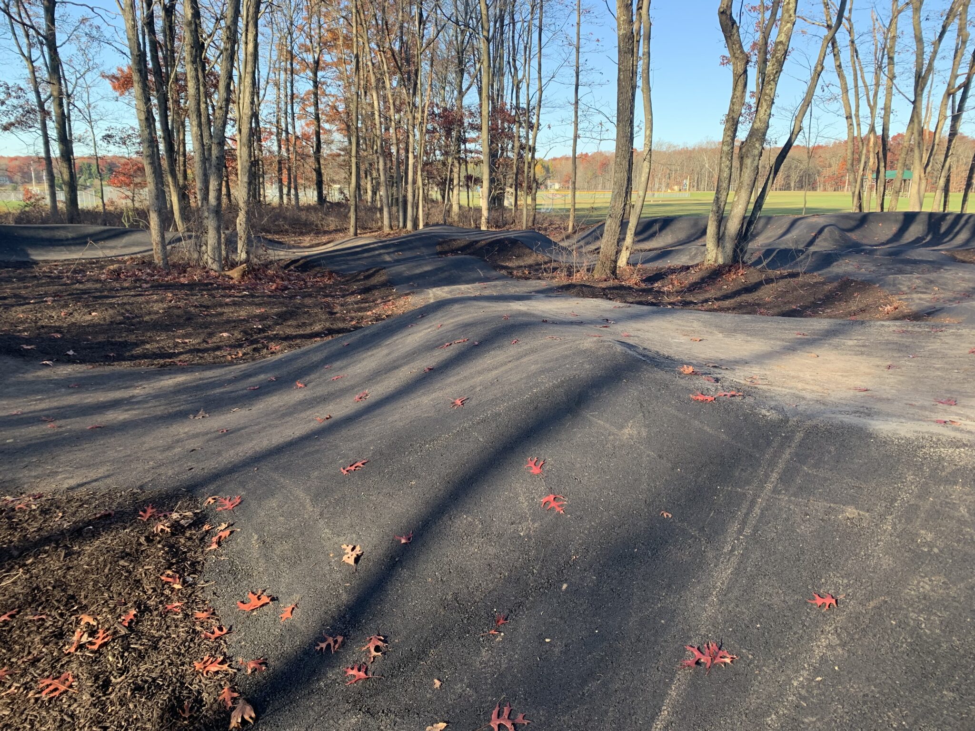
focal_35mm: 26
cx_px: 488
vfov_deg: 53.1
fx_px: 732
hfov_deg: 67.3
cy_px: 366
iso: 25
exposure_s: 1/321
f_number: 1.8
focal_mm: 4.25
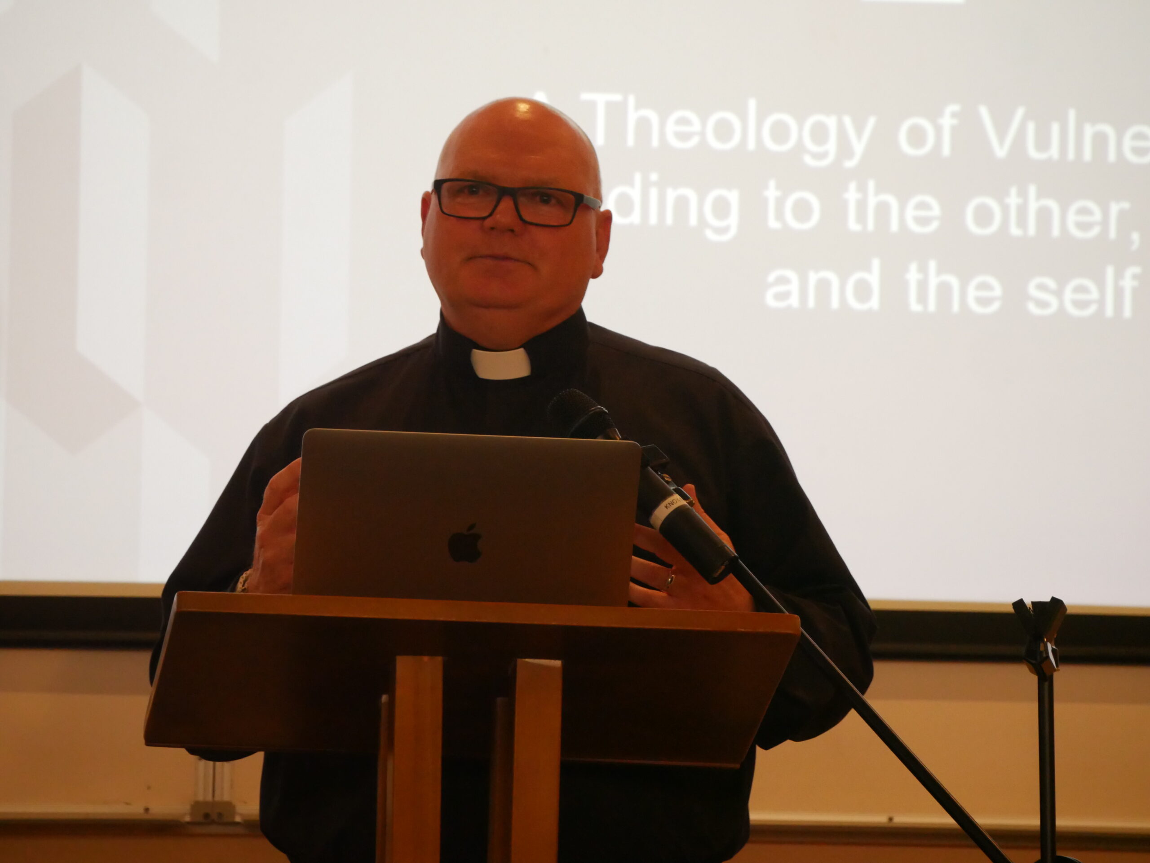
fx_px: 7577
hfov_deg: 8.7
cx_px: 575
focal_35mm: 228
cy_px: 432
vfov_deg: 6.5
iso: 3200
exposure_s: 1/100
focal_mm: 114
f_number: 5.6
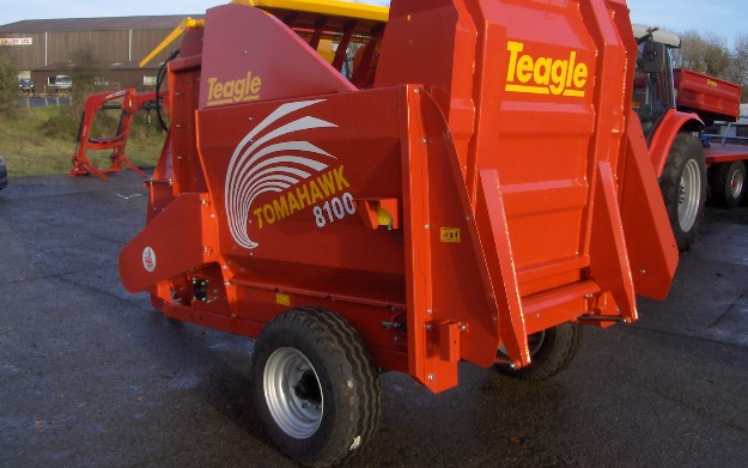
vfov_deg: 33.5
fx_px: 775
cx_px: 382
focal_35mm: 38
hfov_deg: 51.5
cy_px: 200
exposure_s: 1/279
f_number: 4.3
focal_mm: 5.8
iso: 100
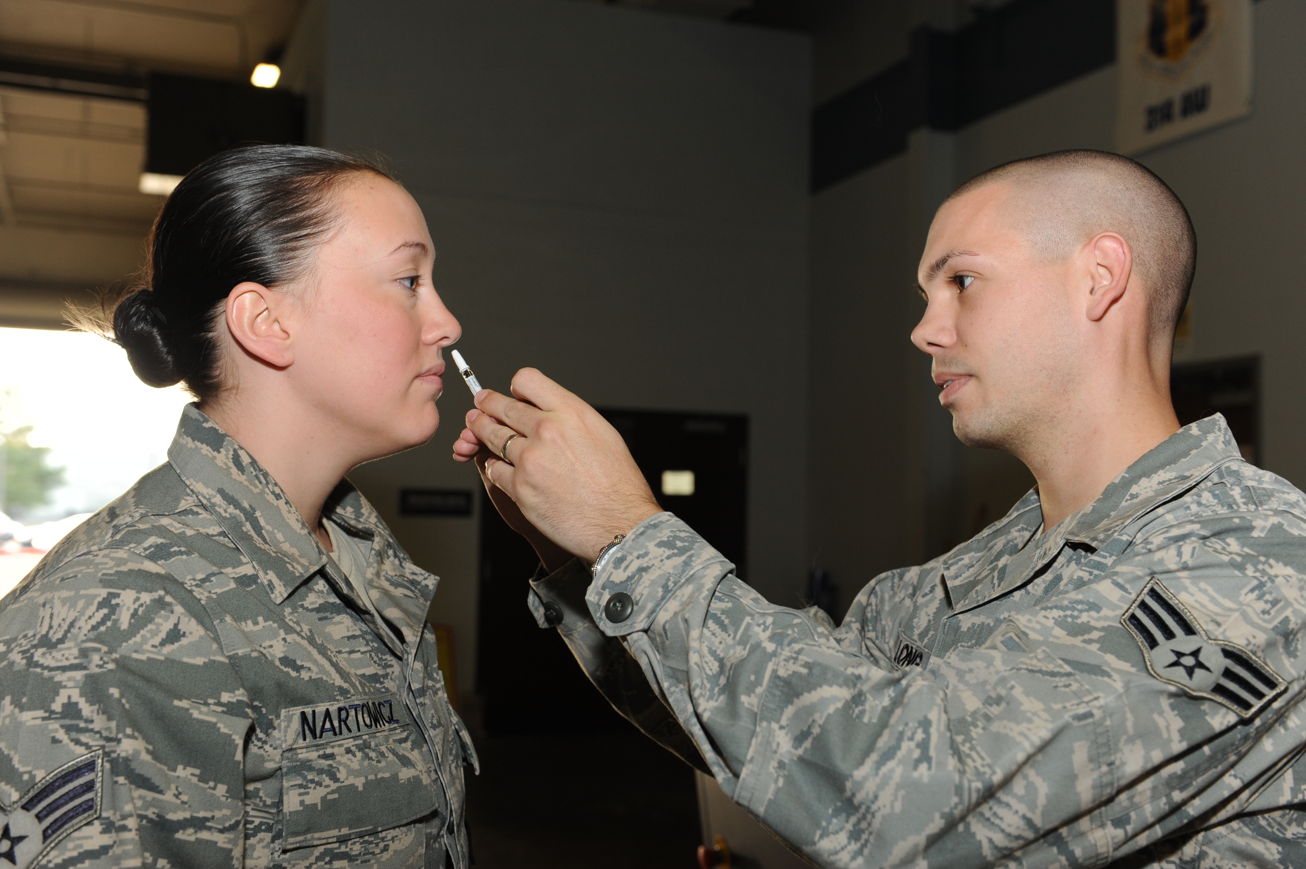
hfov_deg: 46.4
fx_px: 1523
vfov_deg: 31.9
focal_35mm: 42
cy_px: 434
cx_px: 653
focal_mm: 42
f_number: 5.6
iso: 640
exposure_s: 1/200
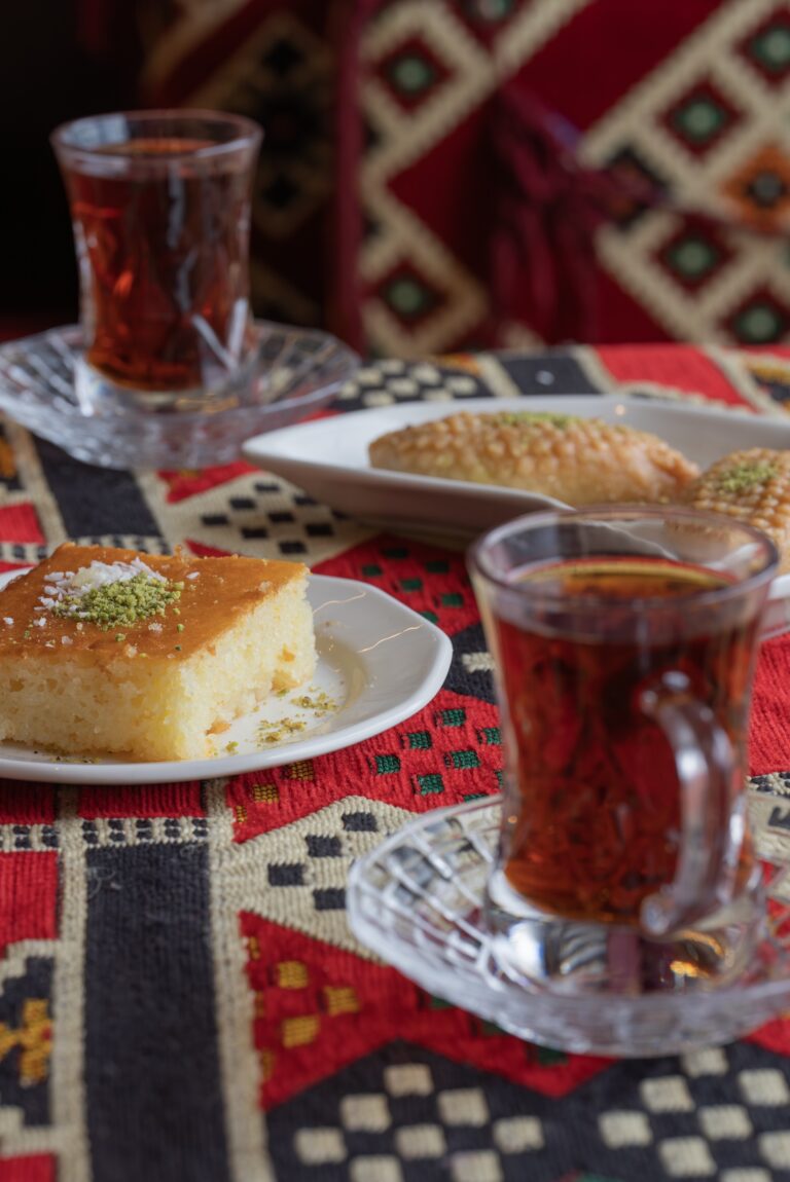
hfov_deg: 13.1
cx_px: 395
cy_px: 591
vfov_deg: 19.4
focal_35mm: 105
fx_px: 3452
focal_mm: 105
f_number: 8
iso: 800
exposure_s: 1/125
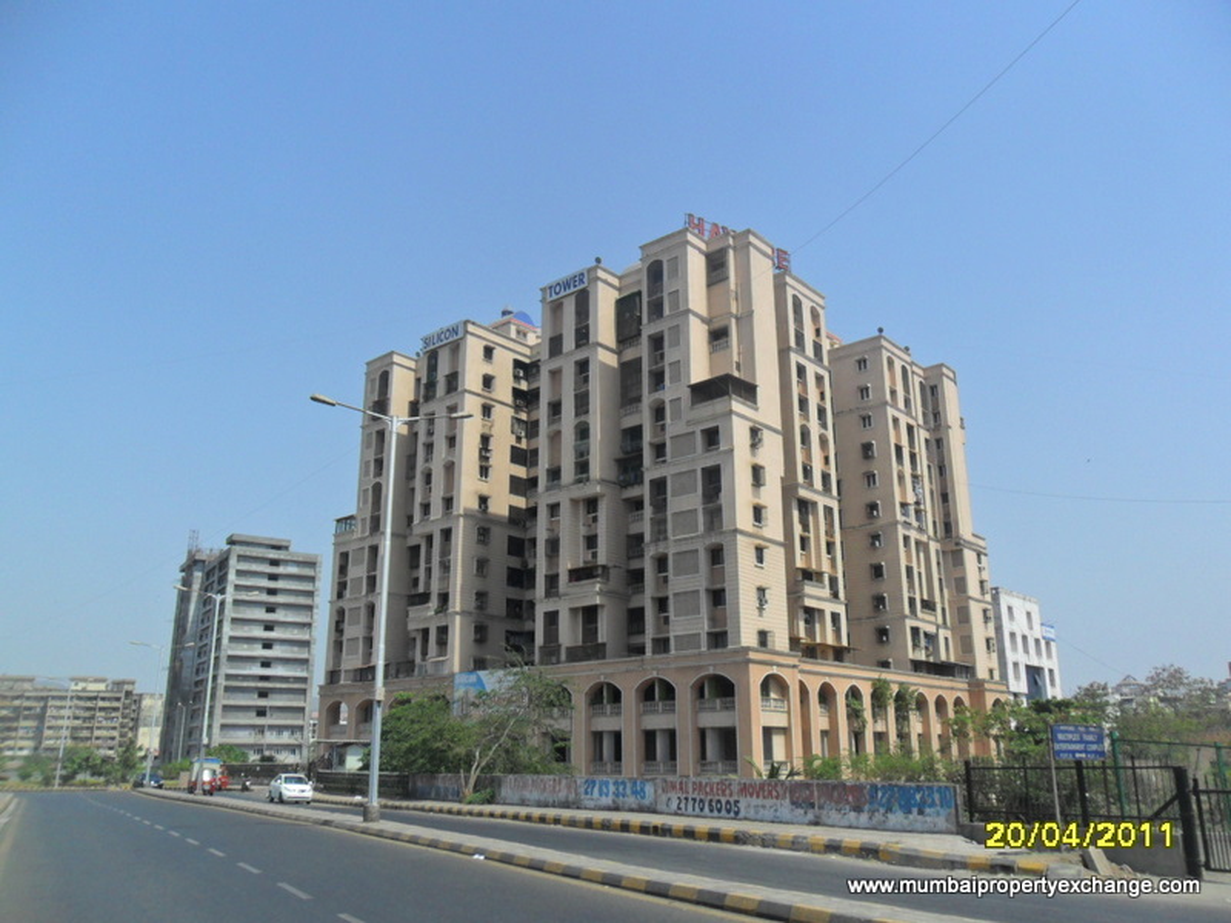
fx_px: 960
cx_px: 616
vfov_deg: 51.4
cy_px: 462
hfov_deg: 65.3
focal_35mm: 27
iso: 100
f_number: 8.9
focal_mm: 4.9
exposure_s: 1/180
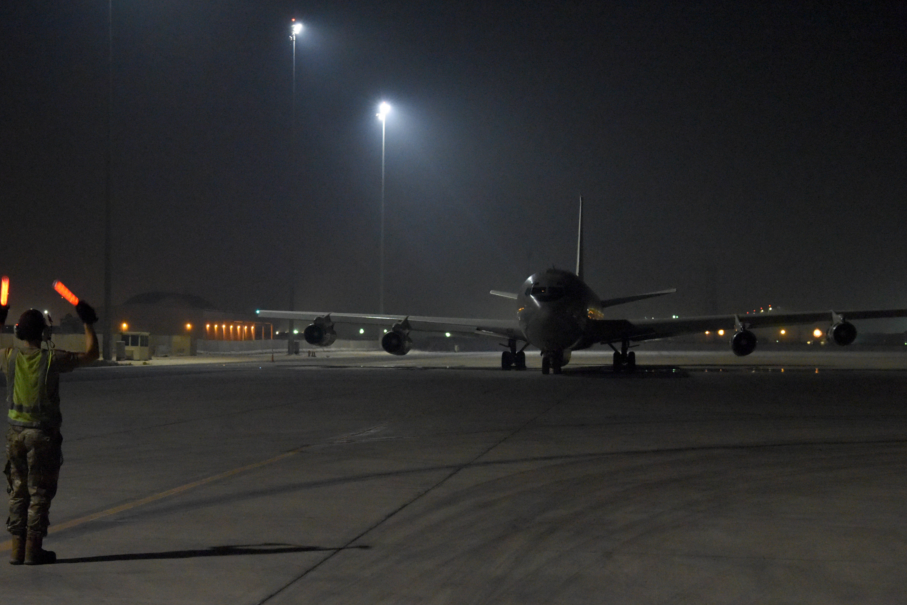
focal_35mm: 54
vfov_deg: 25.1
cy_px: 307
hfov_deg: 36.8
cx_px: 418
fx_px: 1361
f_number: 5.6
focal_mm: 48
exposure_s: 1/100
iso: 10000
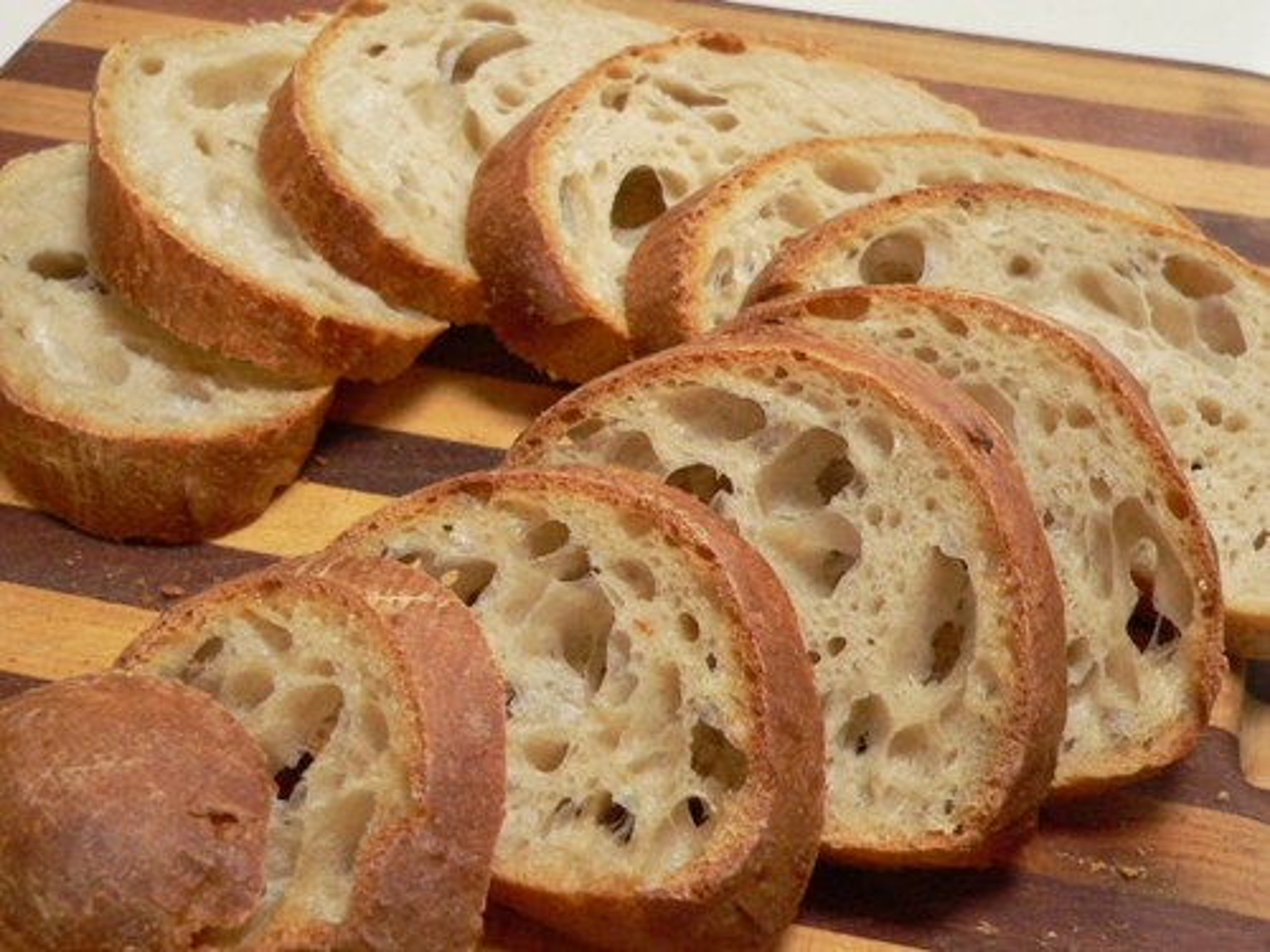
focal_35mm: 67
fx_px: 2458
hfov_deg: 29.0
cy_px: 476
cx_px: 635
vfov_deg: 21.9
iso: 400
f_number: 2.8
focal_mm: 11.1
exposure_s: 1/6
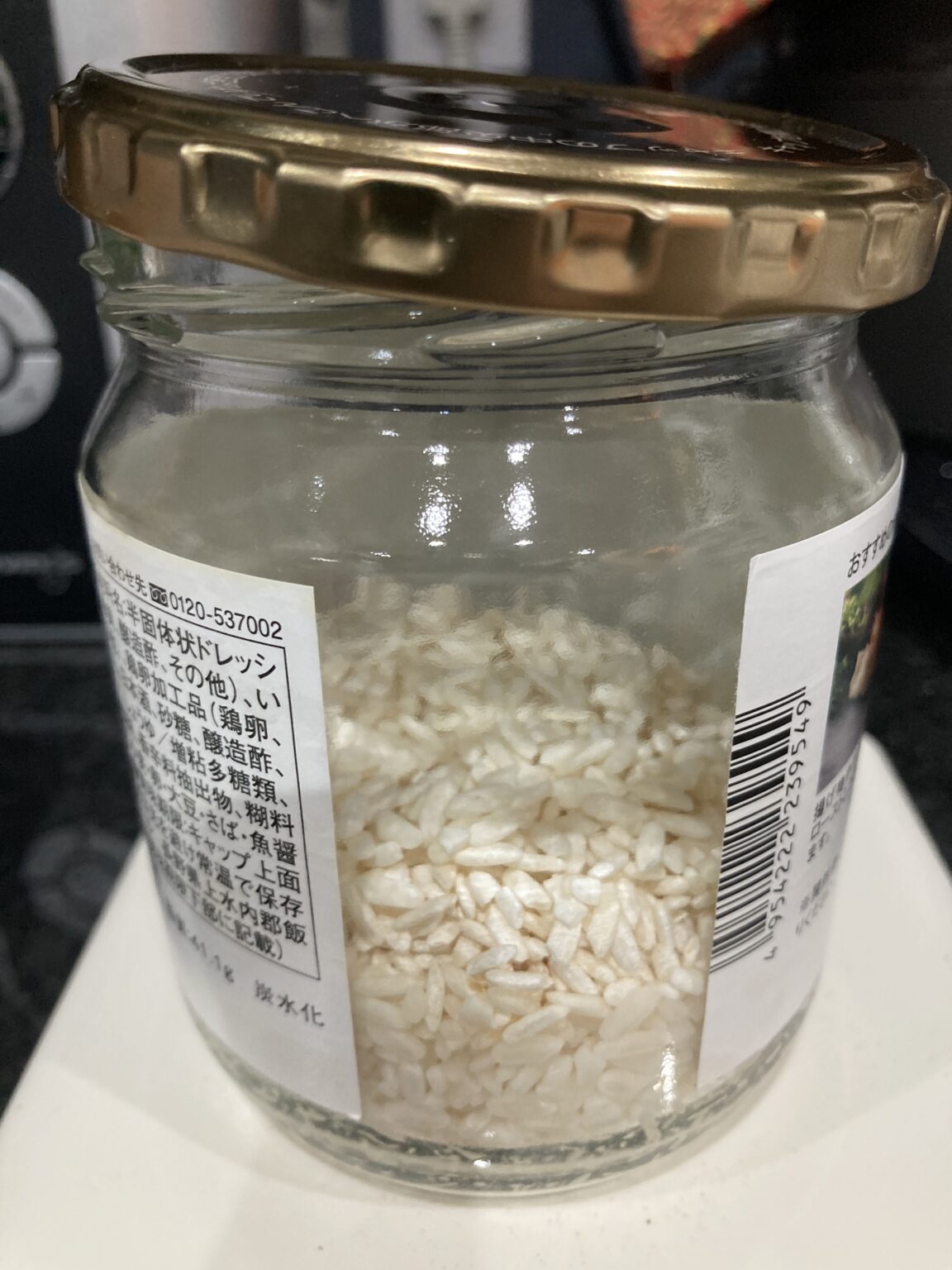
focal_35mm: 28
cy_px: 635
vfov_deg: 63.4
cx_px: 476
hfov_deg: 49.7
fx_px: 1027
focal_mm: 3.99
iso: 250
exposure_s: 1/60
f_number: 1.8
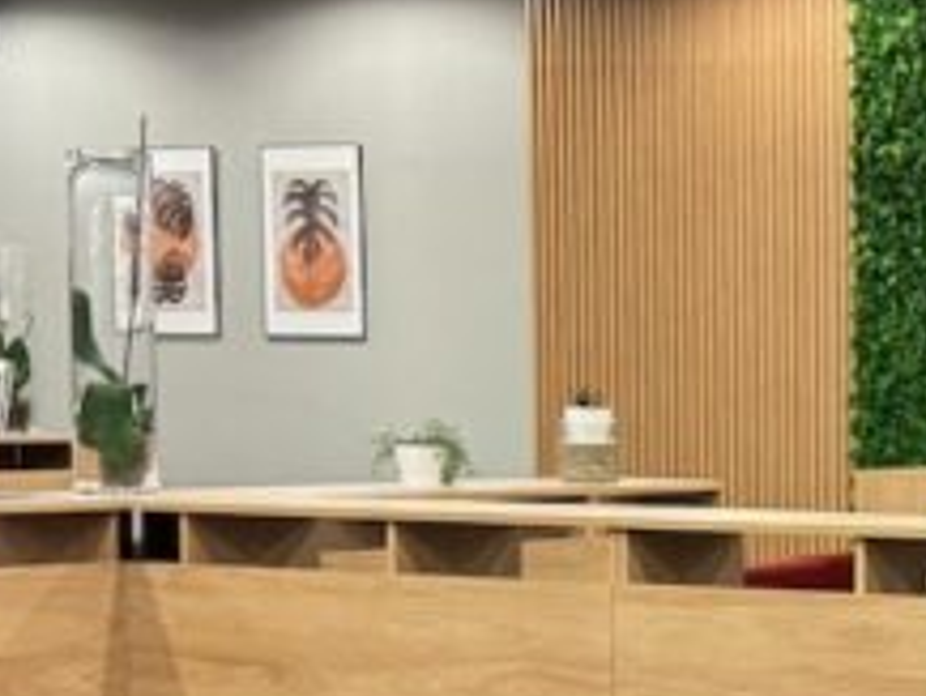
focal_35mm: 113
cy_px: 623
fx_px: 3024
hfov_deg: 16.3
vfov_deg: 13.0
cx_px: 1259
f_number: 1.78
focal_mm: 6.86
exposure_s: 1/50
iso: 800
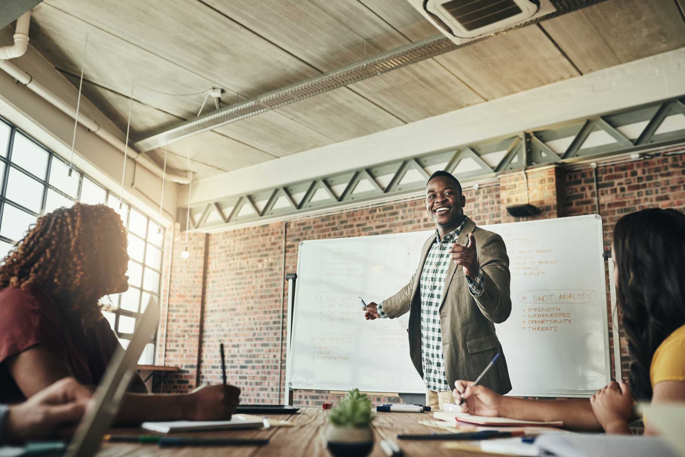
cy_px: 228
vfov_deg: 37.9
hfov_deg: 54.4
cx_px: 342
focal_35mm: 35
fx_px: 666
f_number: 3.2
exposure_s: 1/160
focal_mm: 35
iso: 200
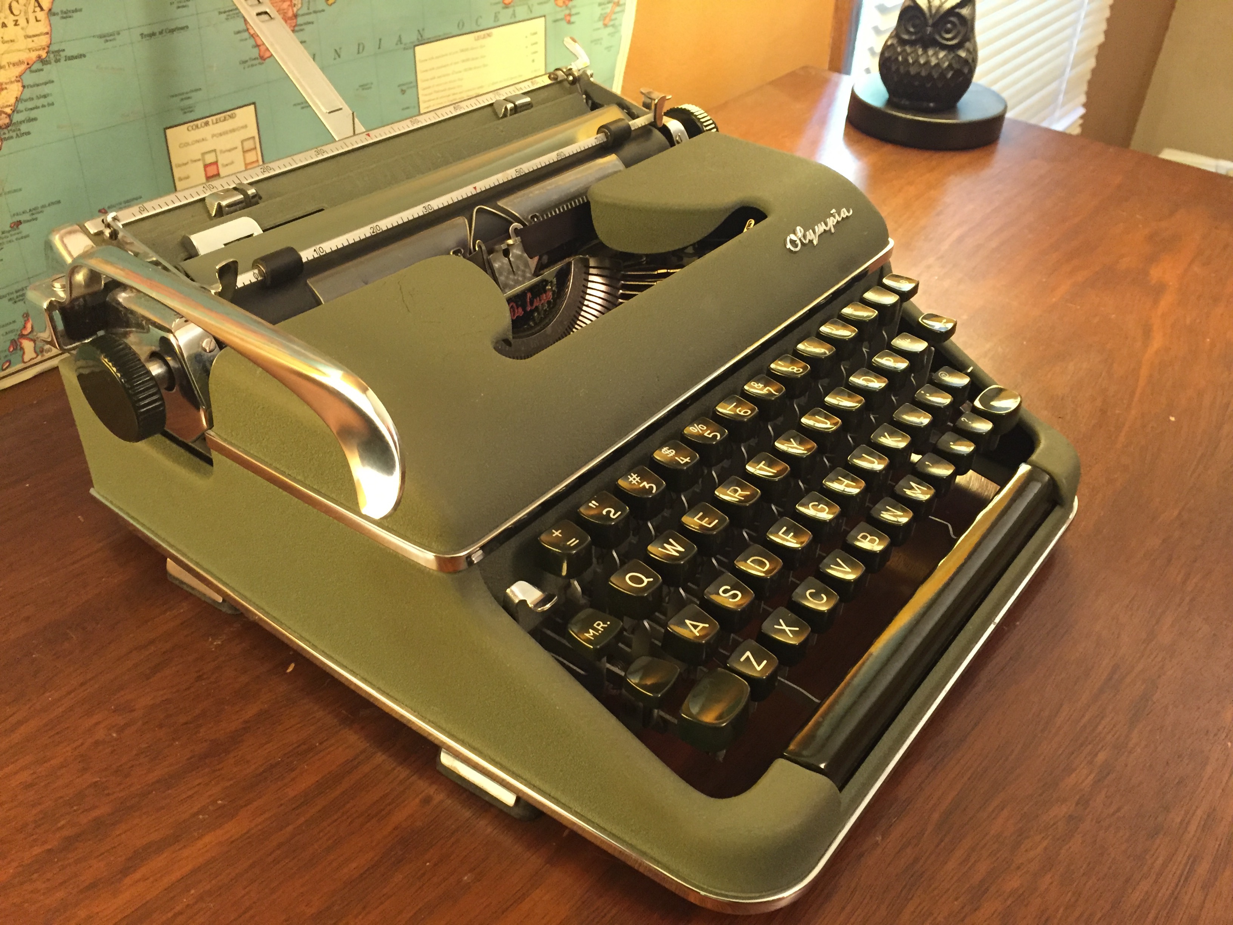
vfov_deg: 48.2
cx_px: 616
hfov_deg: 61.7
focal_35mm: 29
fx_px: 1033
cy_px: 462
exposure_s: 1/24
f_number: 2.2
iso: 250
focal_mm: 4.15
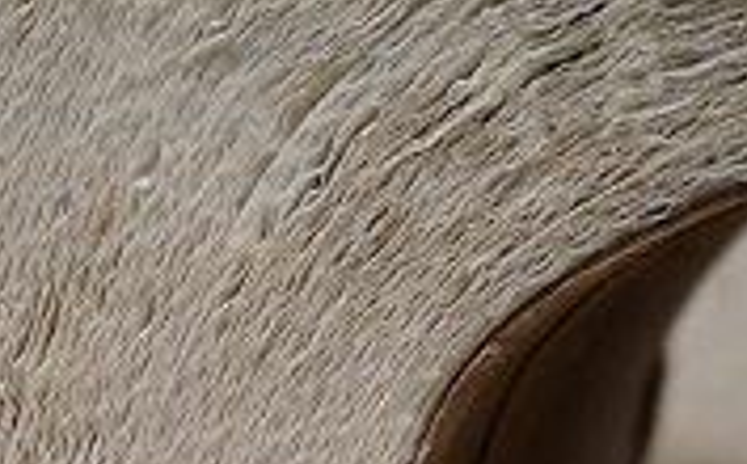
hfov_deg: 11.7
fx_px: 3374
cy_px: 1594
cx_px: -570
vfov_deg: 6.8
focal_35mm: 166
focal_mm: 5.58
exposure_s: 1/100
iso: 80
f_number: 1.8
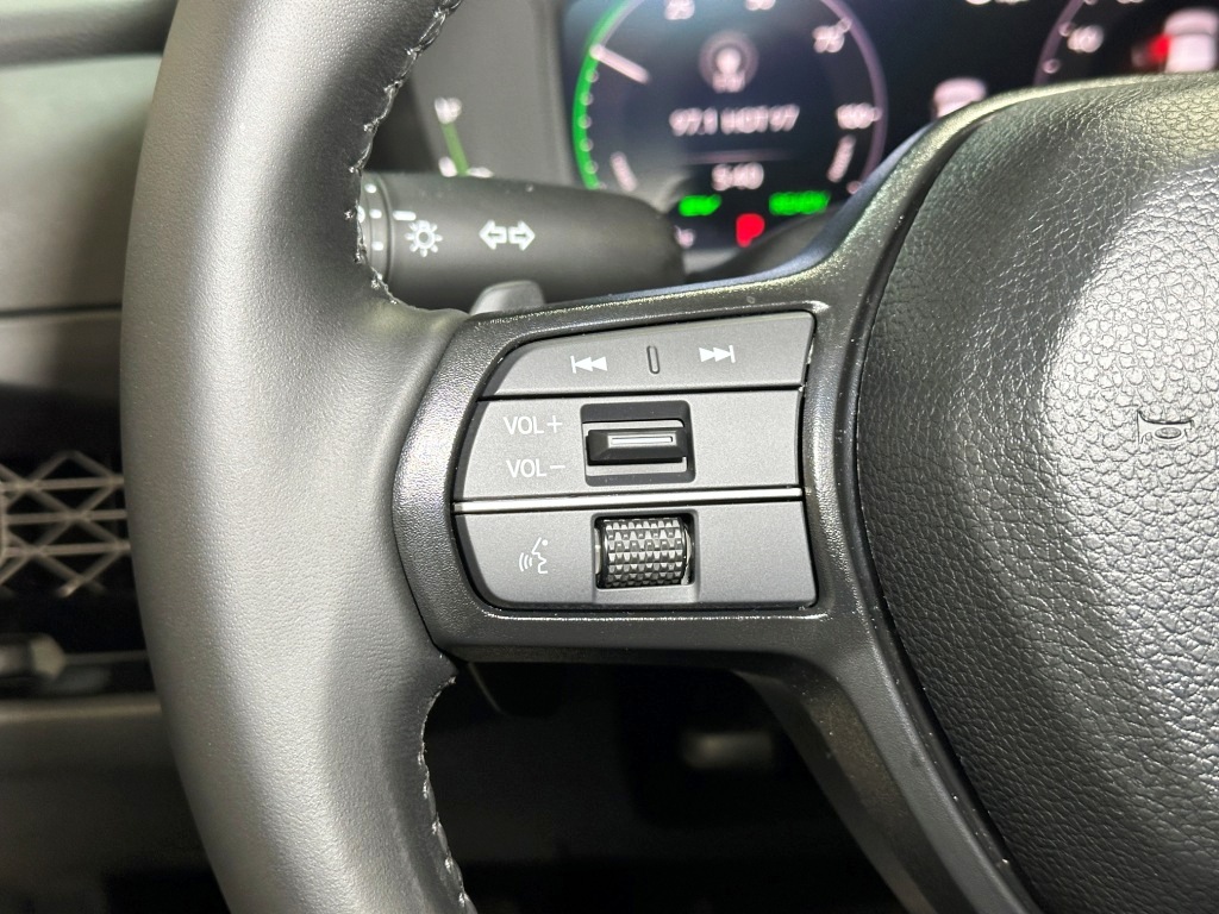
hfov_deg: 39.7
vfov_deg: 30.3
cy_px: 457
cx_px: 610
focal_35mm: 48
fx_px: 1690
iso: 400
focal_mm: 6.86
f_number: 1.78
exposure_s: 1/40
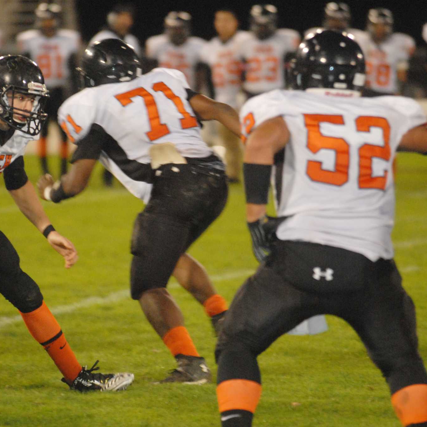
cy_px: 215
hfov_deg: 4.6
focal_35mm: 385
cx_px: 158
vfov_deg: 4.6
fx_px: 5373
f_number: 2.8
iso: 1000
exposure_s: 1/250
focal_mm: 200
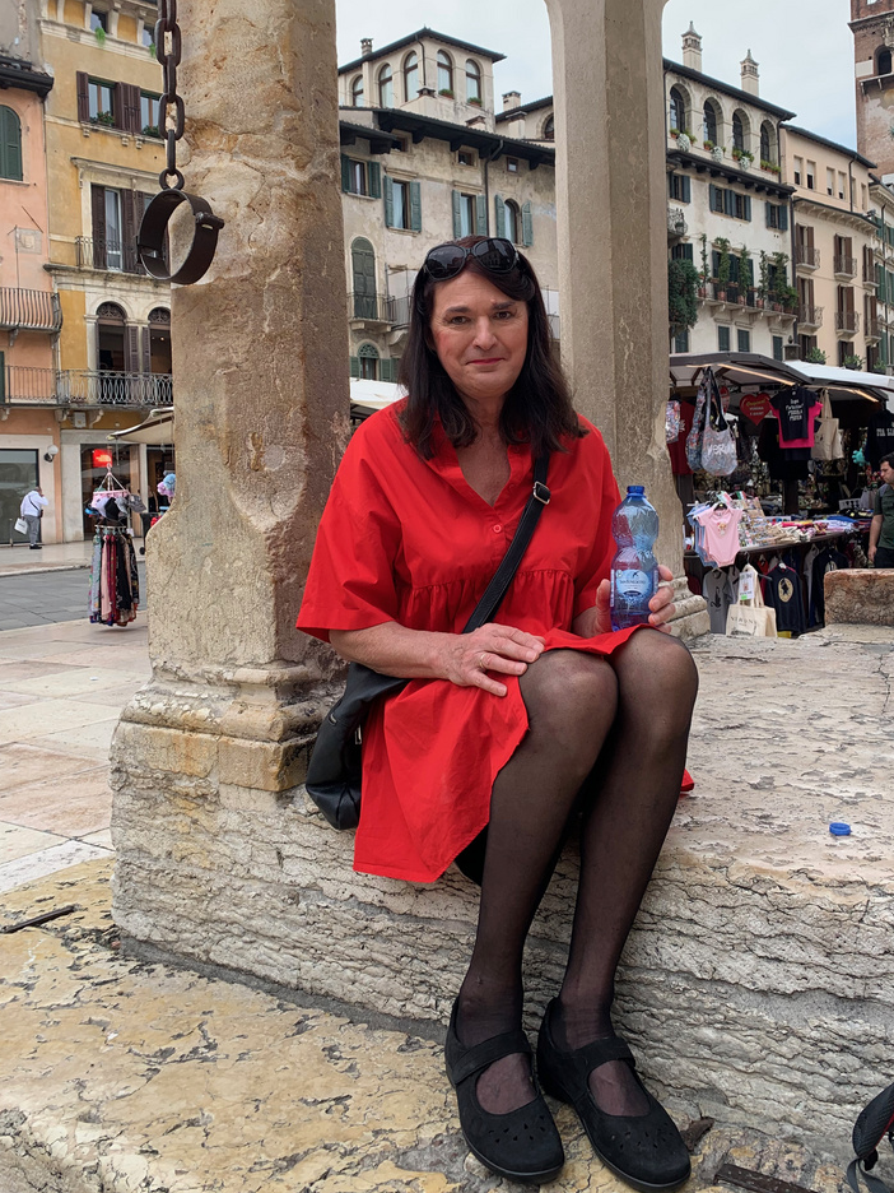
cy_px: 514
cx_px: 507
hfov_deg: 46.7
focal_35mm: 30
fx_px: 1033
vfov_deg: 59.7
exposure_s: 1/512
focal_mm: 4.25
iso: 25
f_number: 1.8
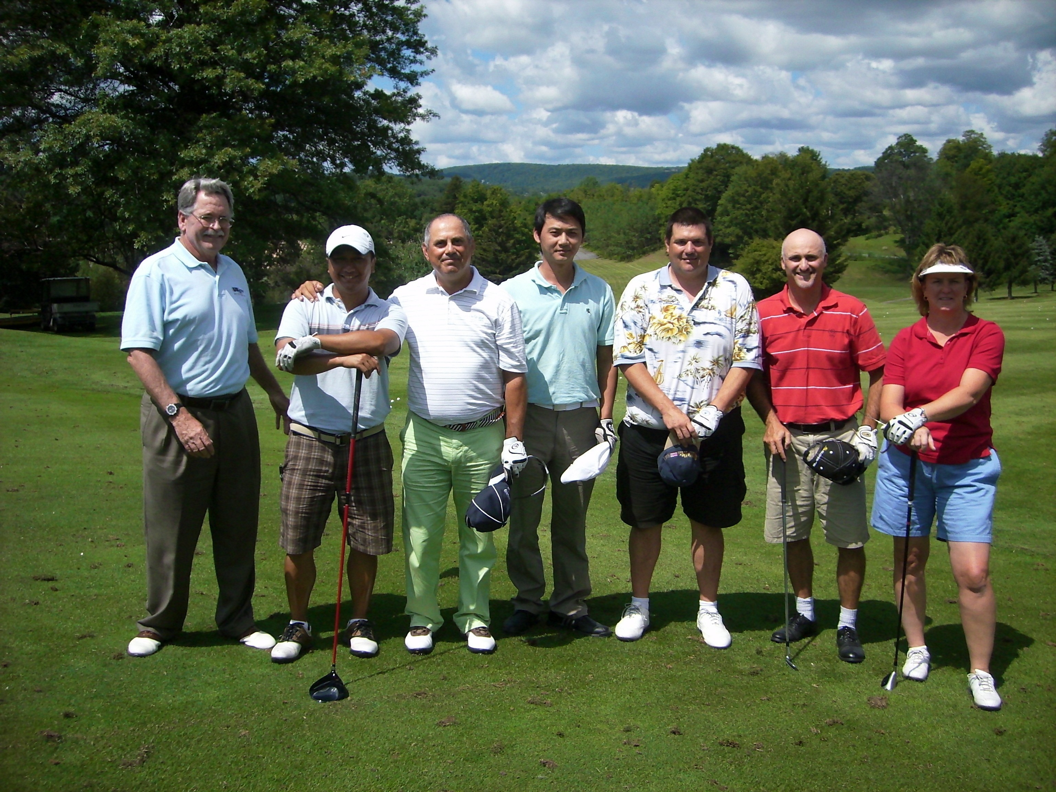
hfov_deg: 56.8
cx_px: 528
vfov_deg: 44.2
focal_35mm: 32
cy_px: 396
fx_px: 976
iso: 50
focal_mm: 5.99
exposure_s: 1/353
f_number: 7.1
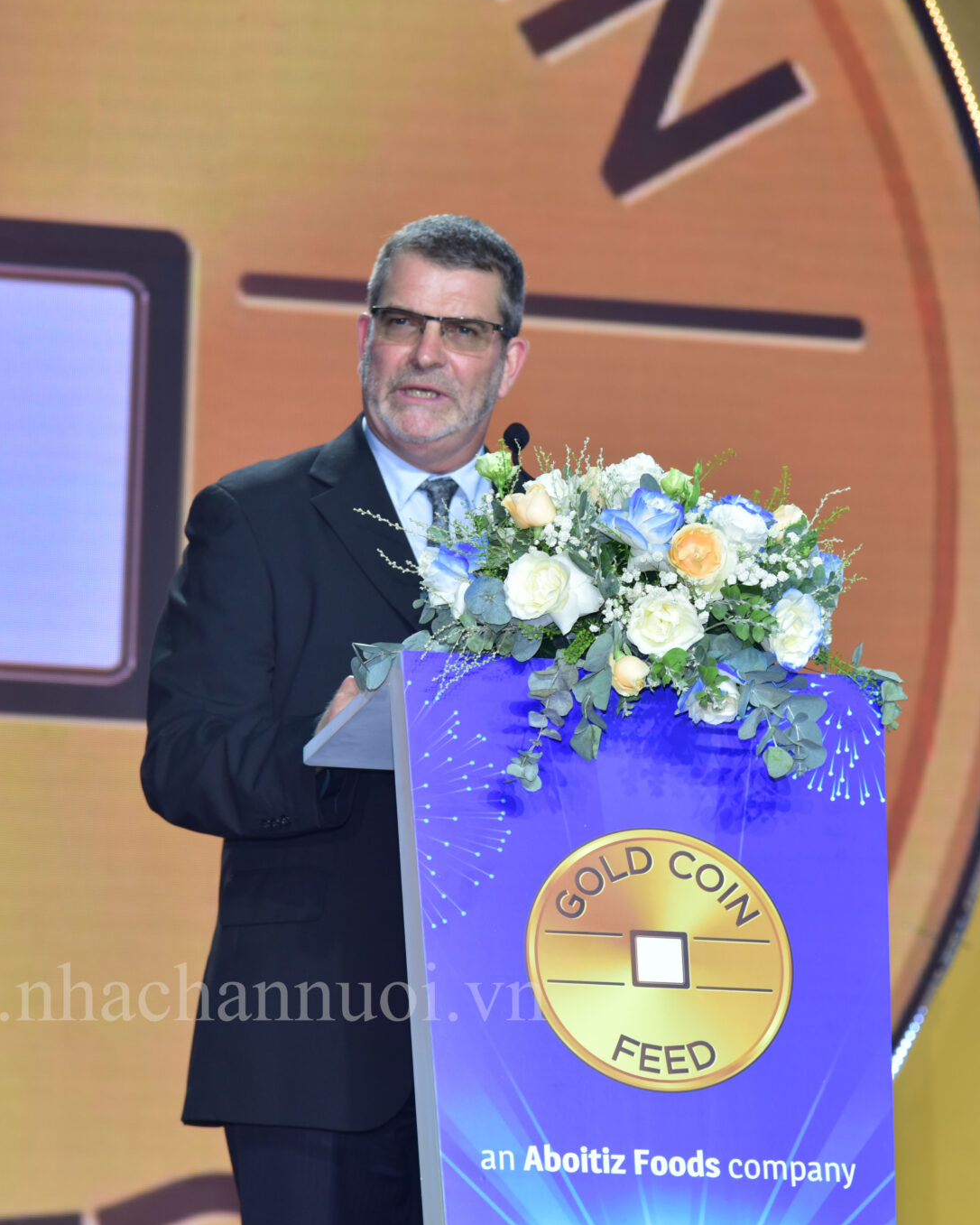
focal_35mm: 170
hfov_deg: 9.1
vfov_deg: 11.3
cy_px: 610
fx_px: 6162
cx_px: 476
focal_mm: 120
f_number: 5
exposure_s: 1/160
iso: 400
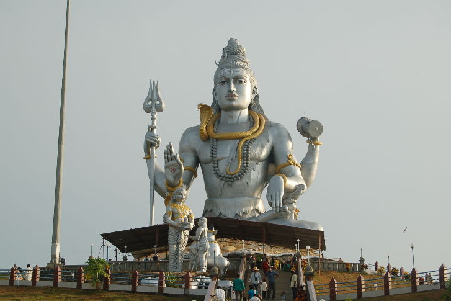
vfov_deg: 18.0
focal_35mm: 76
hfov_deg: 26.6
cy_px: 150
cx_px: 226
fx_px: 952
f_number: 9
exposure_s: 1/320
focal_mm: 50
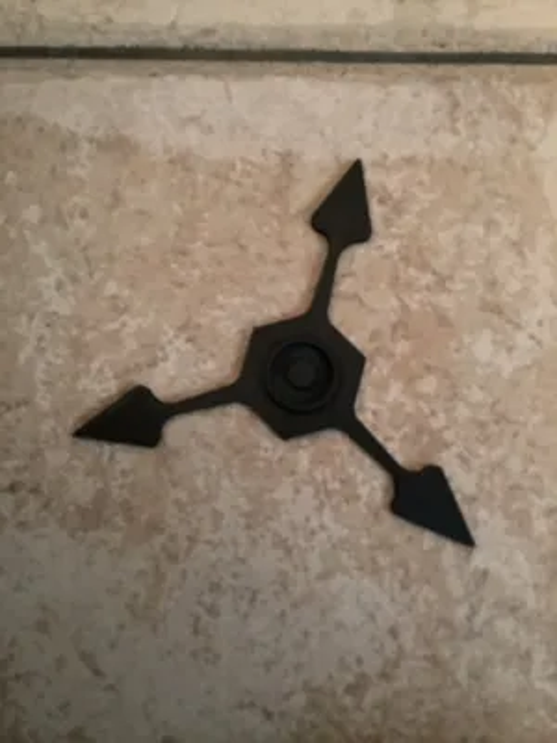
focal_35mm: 31
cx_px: 278
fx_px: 665
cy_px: 372
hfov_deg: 45.4
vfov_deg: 58.4
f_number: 2.4
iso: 800
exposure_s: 1/20
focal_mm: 3.3
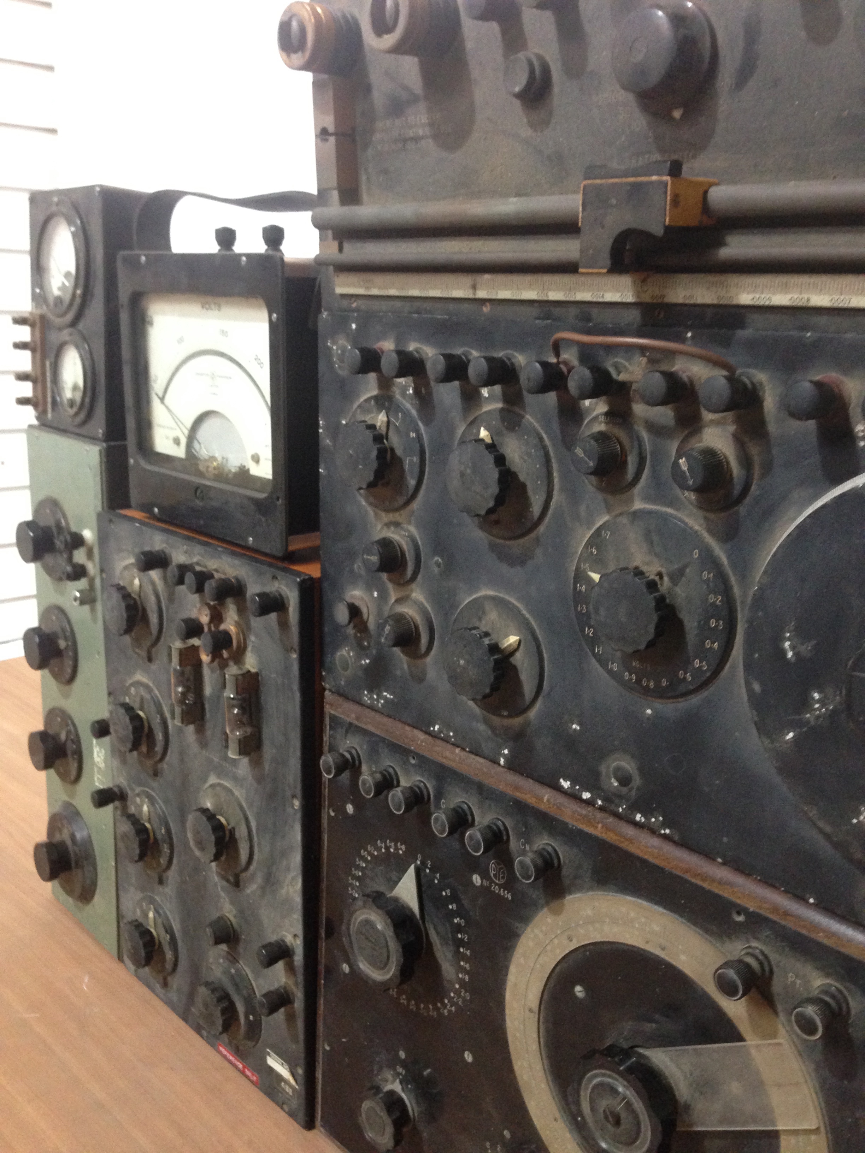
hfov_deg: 42.9
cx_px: 432
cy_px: 576
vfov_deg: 55.4
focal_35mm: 33
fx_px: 1099
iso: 250
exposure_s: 1/20
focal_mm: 4.12
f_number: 2.4
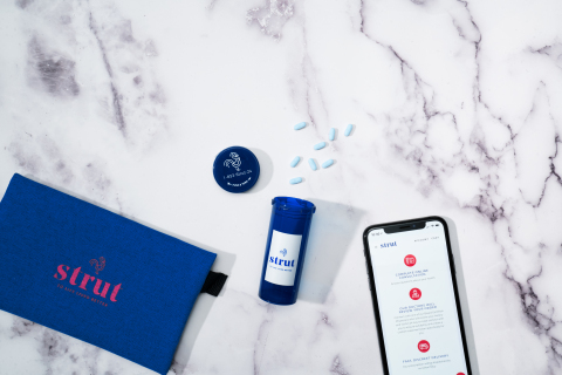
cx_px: 281
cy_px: 188
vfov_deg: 31.2
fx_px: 671
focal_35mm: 43
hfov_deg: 45.4
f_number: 18
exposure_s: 1/15
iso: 800
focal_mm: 43
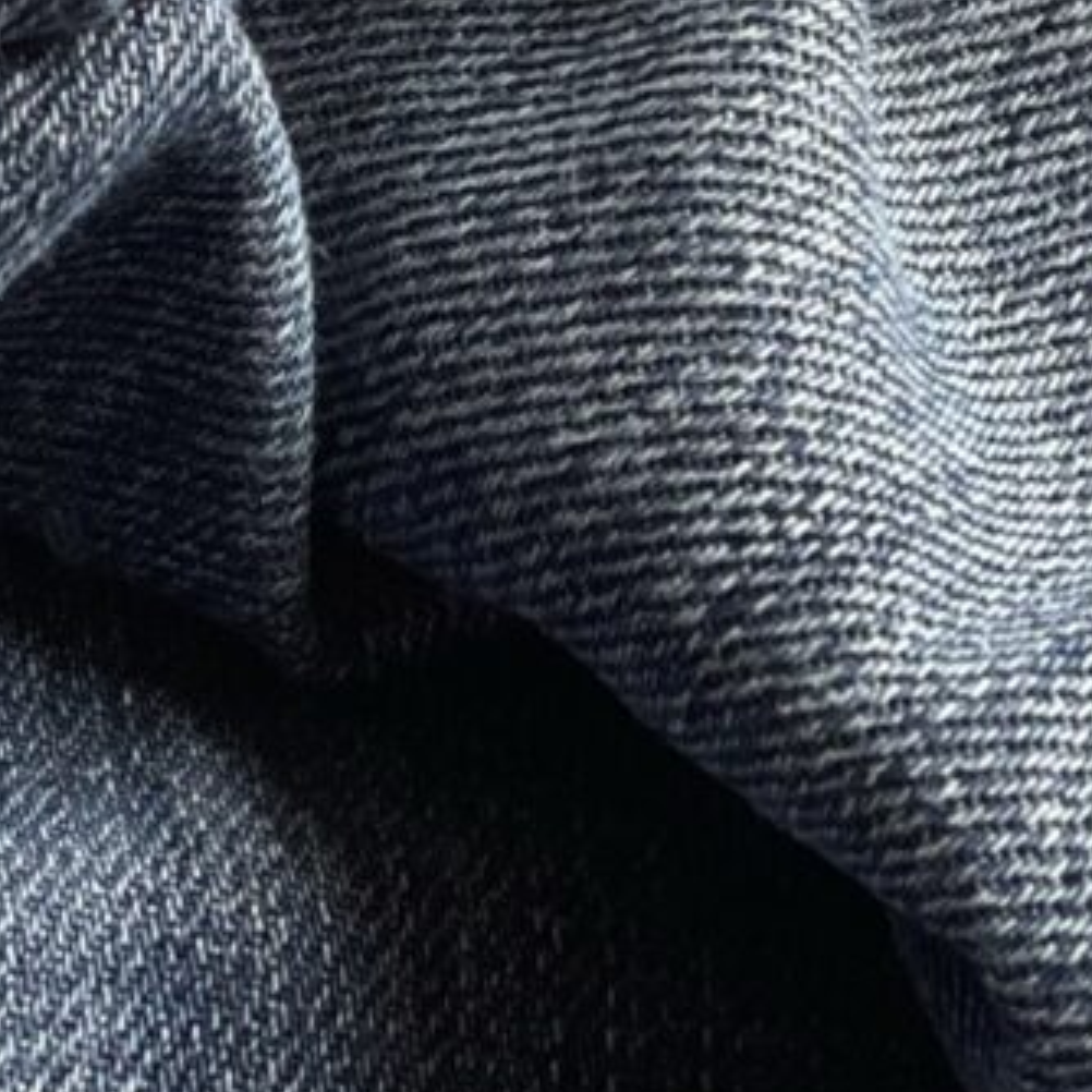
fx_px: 9279
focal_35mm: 260
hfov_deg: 6.7
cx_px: -327
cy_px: -1007
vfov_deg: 6.6
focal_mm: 7.5
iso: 100
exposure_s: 1/121
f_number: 2.2
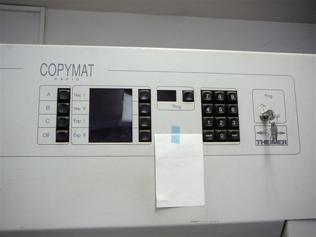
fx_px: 320
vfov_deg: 40.7
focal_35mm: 35
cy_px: 118
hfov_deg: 52.6
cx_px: 158
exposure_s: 1/20
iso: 100
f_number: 2.8
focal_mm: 5.2
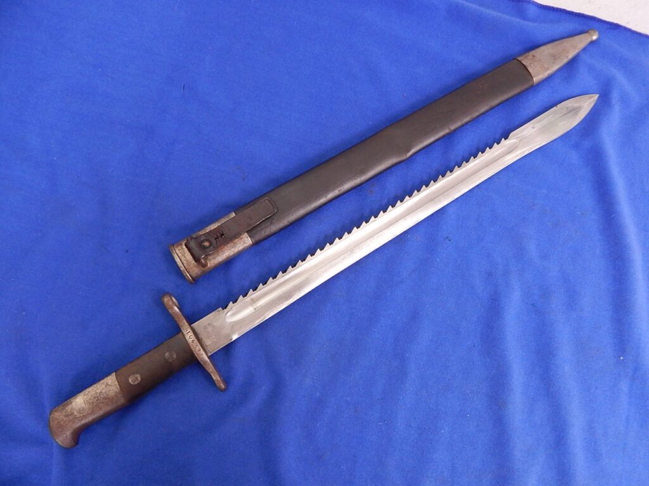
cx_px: 324
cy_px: 243
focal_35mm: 22
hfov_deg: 76.4
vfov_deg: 61.1
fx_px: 412
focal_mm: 4
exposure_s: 1/15
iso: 400
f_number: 3
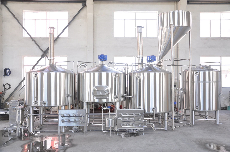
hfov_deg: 57.3
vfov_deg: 39.9
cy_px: 76
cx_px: 115
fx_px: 211
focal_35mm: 33
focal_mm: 22
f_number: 3.8
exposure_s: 1/25
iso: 200
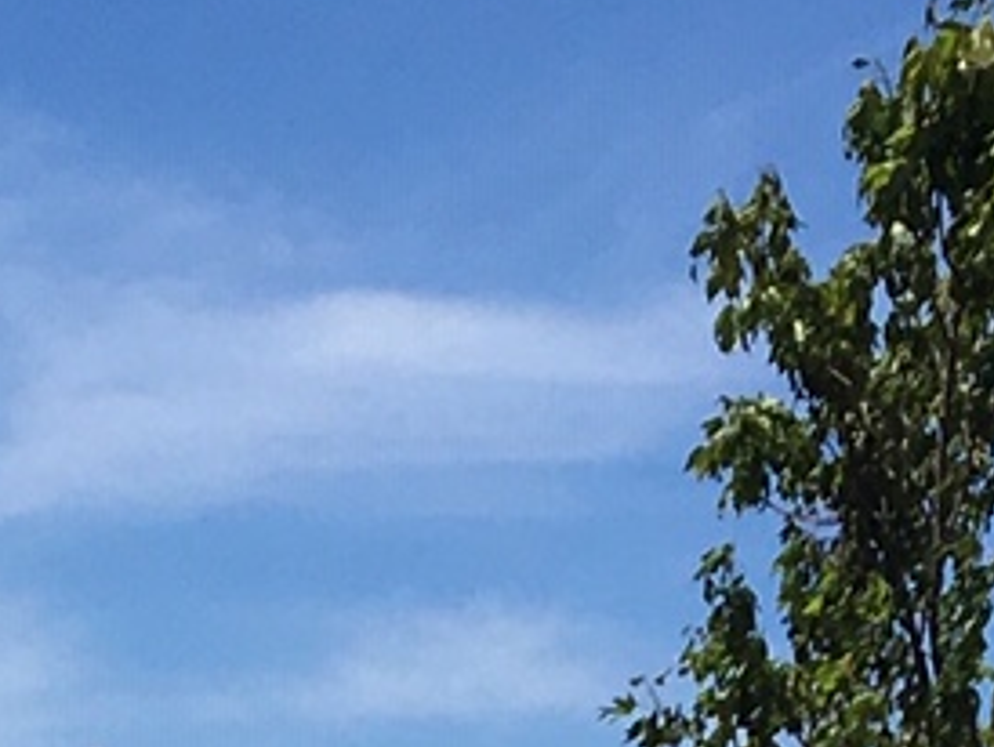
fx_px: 6122
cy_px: 2277
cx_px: -374
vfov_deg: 6.4
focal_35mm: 213
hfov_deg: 9.1
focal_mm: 4.15
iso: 25
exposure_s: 1/2331
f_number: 2.2
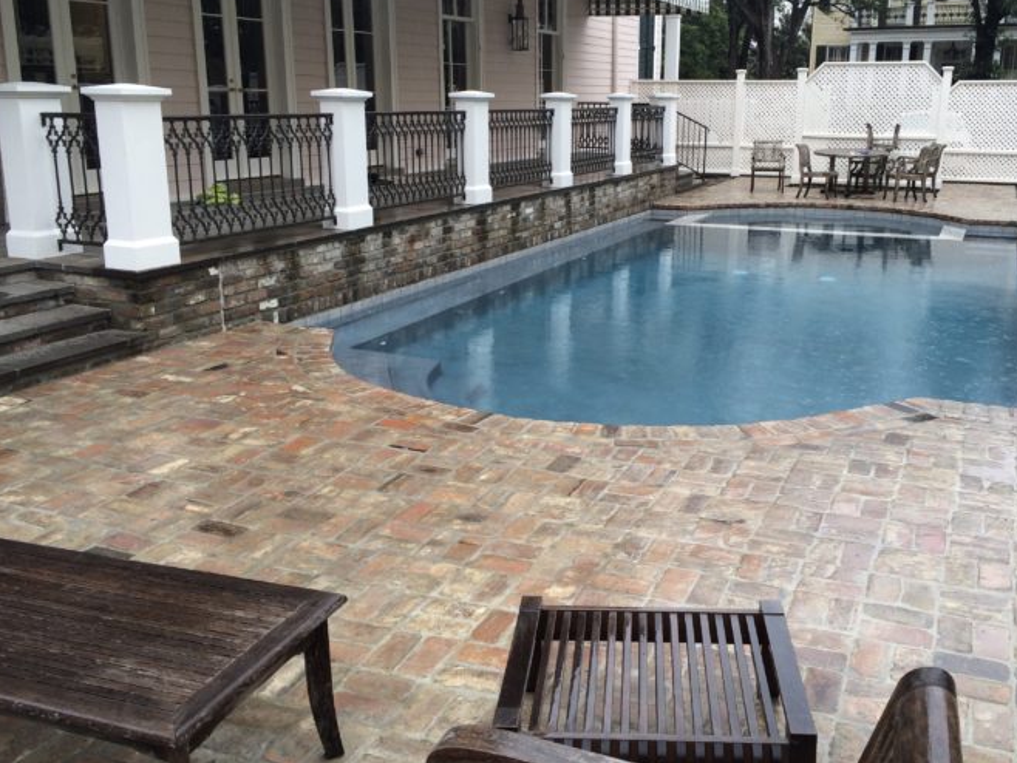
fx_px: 1029
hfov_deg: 52.4
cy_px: 346
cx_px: 581
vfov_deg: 40.7
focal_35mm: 35
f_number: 2.2
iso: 32
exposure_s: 1/146
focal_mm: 4.12
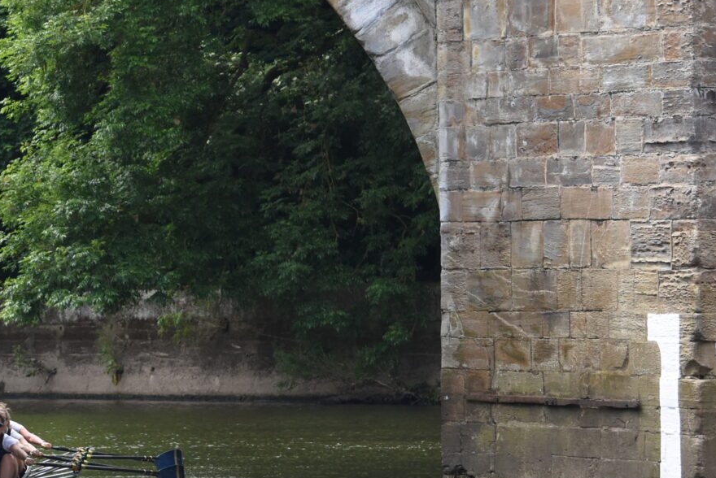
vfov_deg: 4.0
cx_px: 4
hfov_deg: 6.0
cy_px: 155
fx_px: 6806
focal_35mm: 342
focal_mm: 98
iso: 400
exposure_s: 1/640
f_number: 5.6
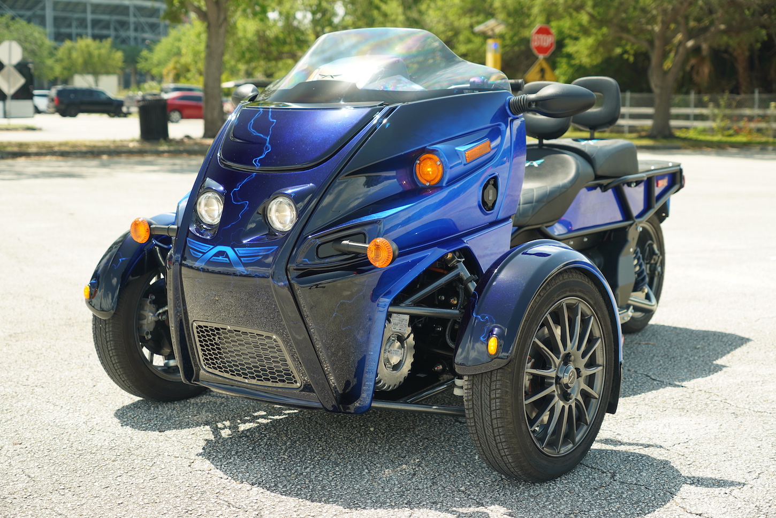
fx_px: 1164
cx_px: 388
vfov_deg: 25.1
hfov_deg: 36.9
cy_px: 259
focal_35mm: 54
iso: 100
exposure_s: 1/200
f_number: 2.8
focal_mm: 36
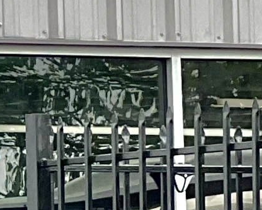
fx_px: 4793
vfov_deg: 2.5
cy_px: 199
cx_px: -748
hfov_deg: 3.0
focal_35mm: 618
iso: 32
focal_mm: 9
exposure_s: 1/145
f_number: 2.8
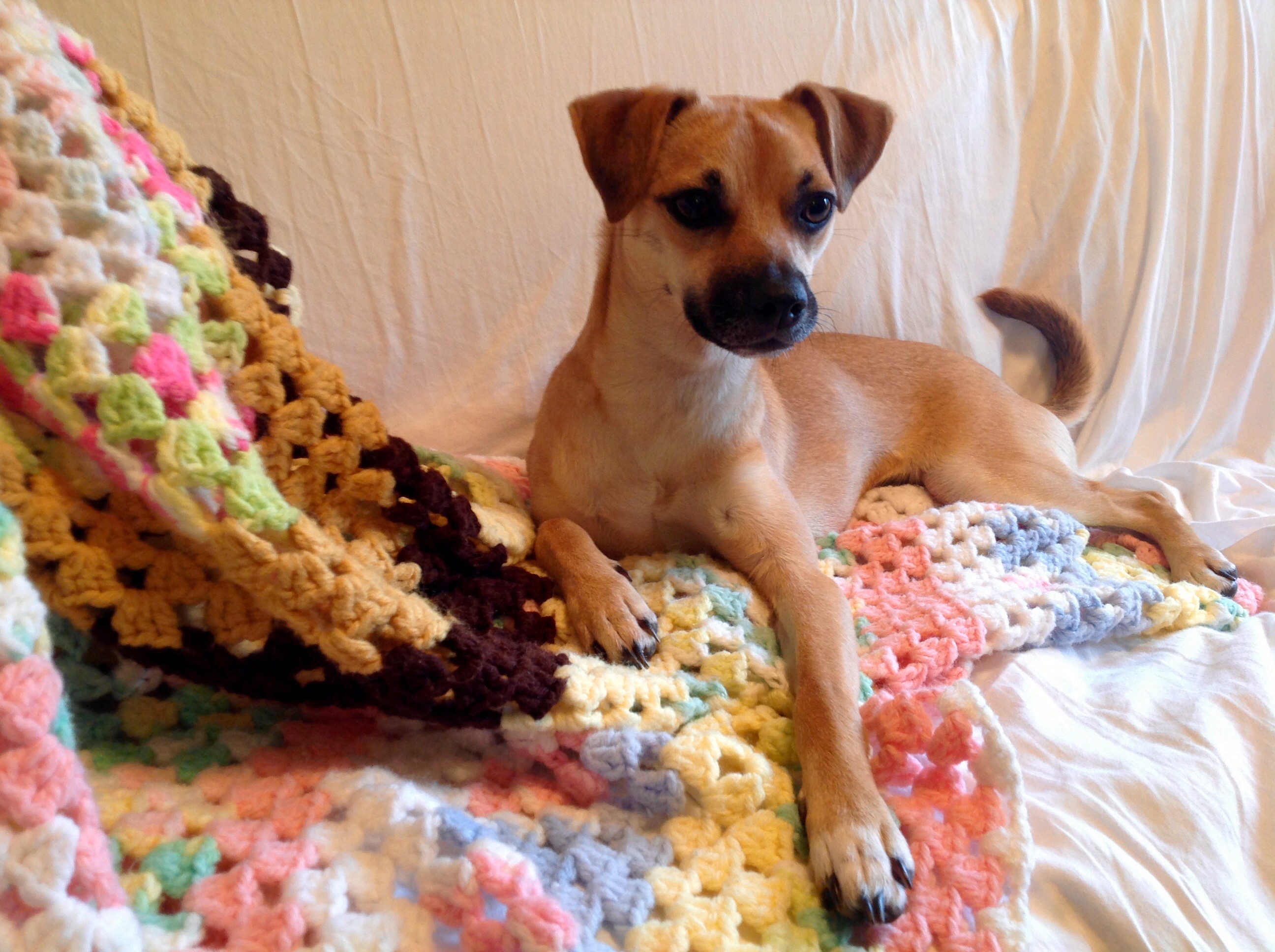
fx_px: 1287
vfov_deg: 40.6
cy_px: 476
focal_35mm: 35
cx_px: 638
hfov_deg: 52.7
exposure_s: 1/15
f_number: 2.4
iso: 64
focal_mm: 4.28
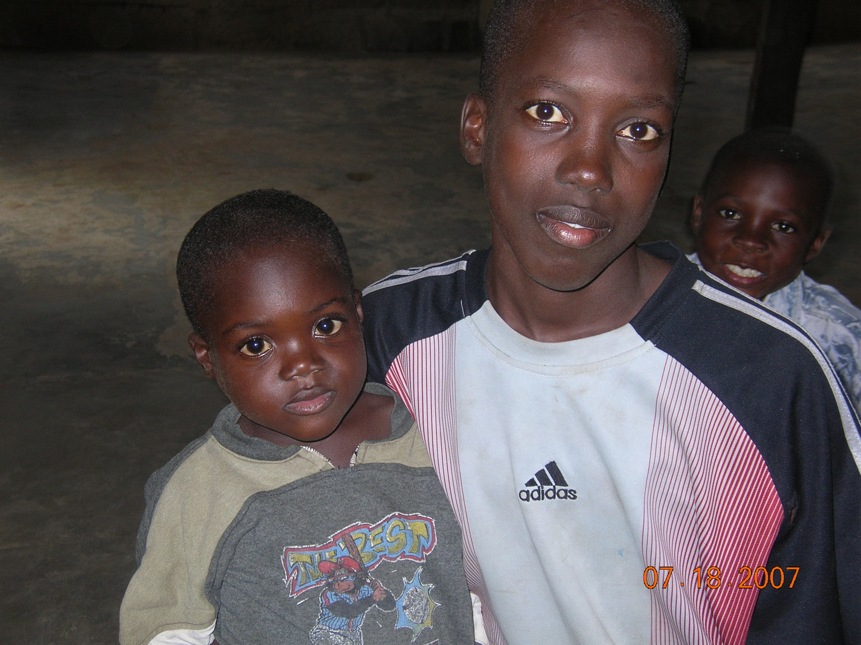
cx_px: 430
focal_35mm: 64
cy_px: 322
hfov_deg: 30.3
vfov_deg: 22.9
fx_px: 1591
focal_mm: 10.6
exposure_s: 1/120
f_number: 3.2
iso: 50
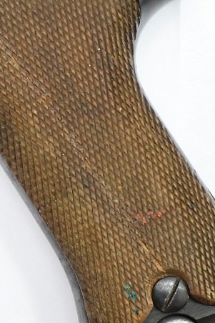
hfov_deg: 7.5
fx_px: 1587
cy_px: 234
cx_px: -198
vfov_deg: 11.6
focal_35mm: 177
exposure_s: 1/100
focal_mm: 27
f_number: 5
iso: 640
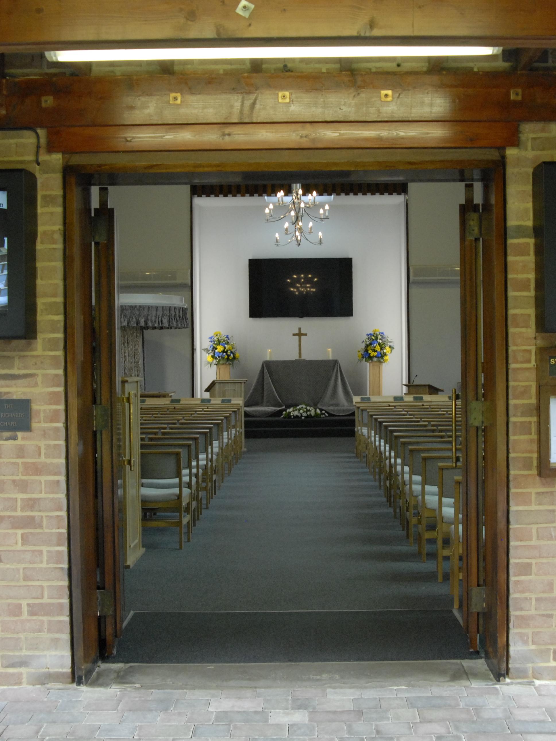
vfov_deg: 36.8
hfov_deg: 28.0
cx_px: 312
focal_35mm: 52
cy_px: 372
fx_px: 1114
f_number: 5.6
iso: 800
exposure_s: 1/50
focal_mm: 24
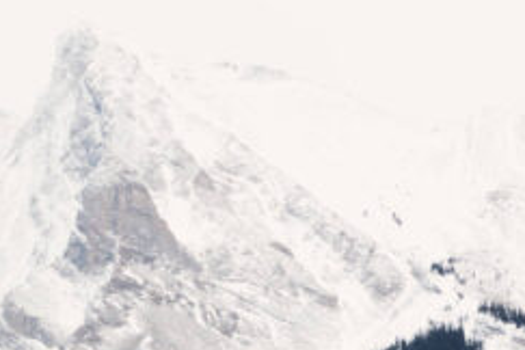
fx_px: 3806
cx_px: -89
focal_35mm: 261
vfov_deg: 5.2
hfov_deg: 7.8
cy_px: 678
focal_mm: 62
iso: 100
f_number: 11
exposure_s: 1/2.5
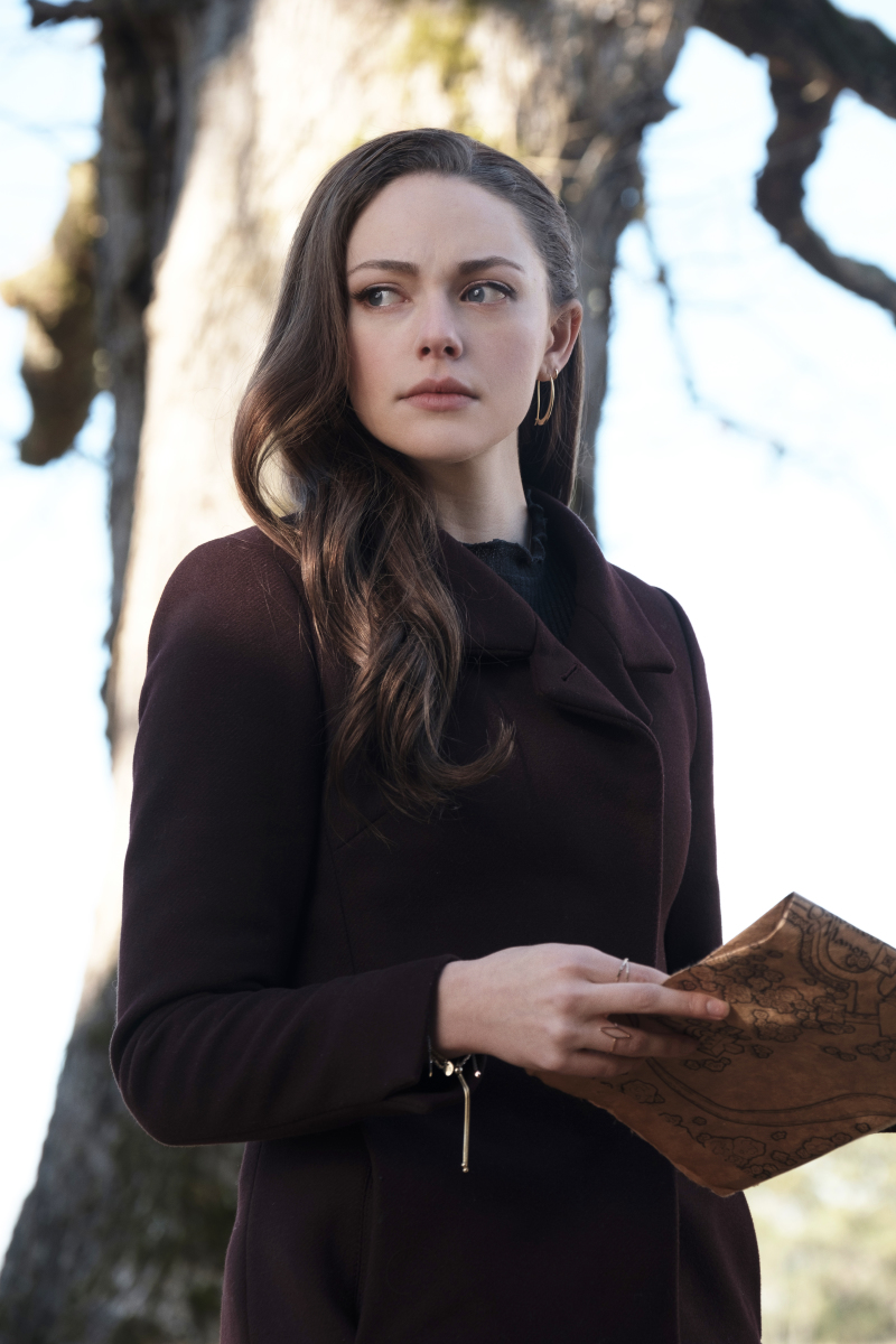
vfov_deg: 14.4
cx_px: 448
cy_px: 672
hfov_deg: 9.7
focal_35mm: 142
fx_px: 5301
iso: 200
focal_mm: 94.5
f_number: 5
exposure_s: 1/105
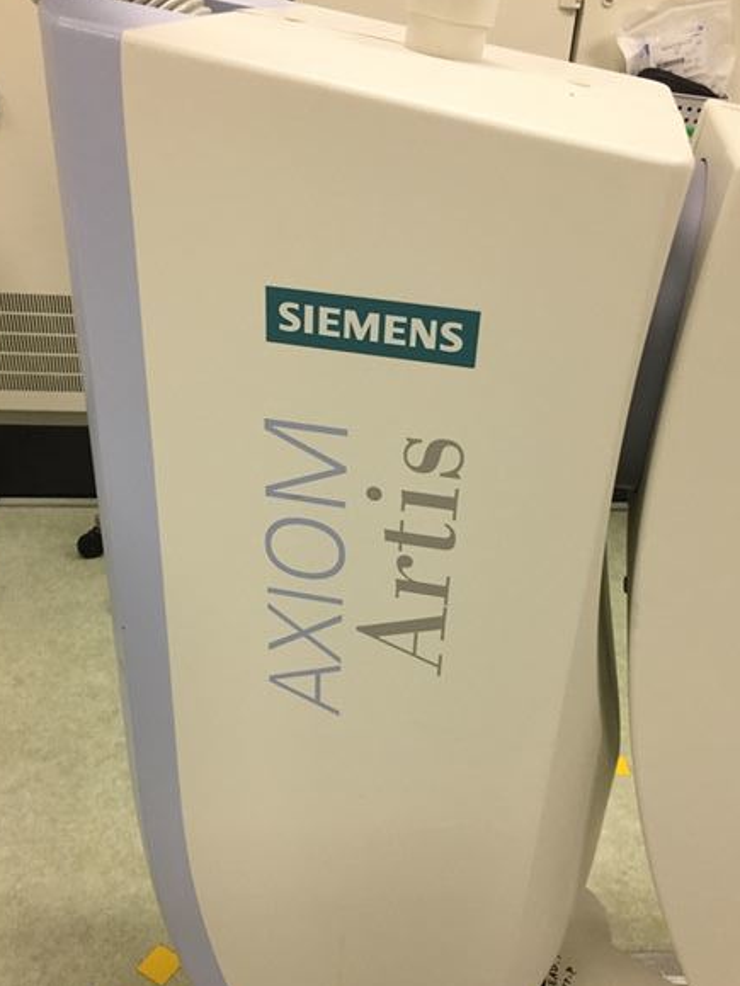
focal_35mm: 32
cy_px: 520
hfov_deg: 44.1
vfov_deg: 56.8
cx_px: 386
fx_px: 912
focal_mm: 4.15
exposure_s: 1/30
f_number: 2.2
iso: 50
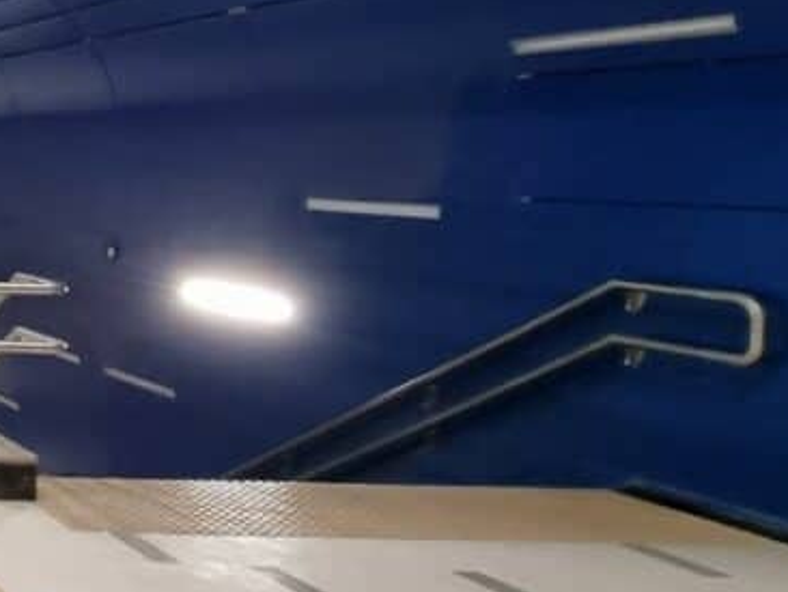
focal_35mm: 48
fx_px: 1093
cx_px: -555
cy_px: 151
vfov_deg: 29.8
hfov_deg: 23.9
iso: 500
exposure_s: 1/33
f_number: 2.2
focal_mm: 2.2
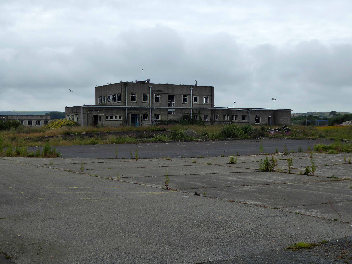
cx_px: 176
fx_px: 498
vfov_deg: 29.7
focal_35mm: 49
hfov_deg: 38.9
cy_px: 132
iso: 125
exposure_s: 1/500
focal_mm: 8.4
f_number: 4
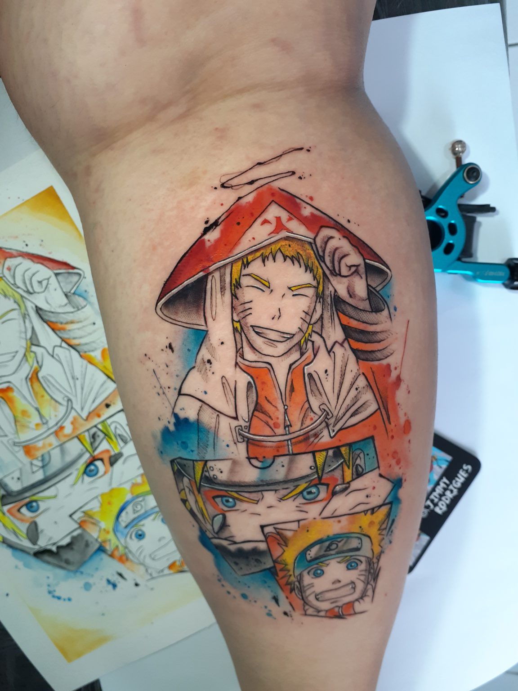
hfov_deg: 51.4
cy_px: 346
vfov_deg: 65.3
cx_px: 259
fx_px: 539
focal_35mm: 27
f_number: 1.9
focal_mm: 3.6
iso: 160
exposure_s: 1/60
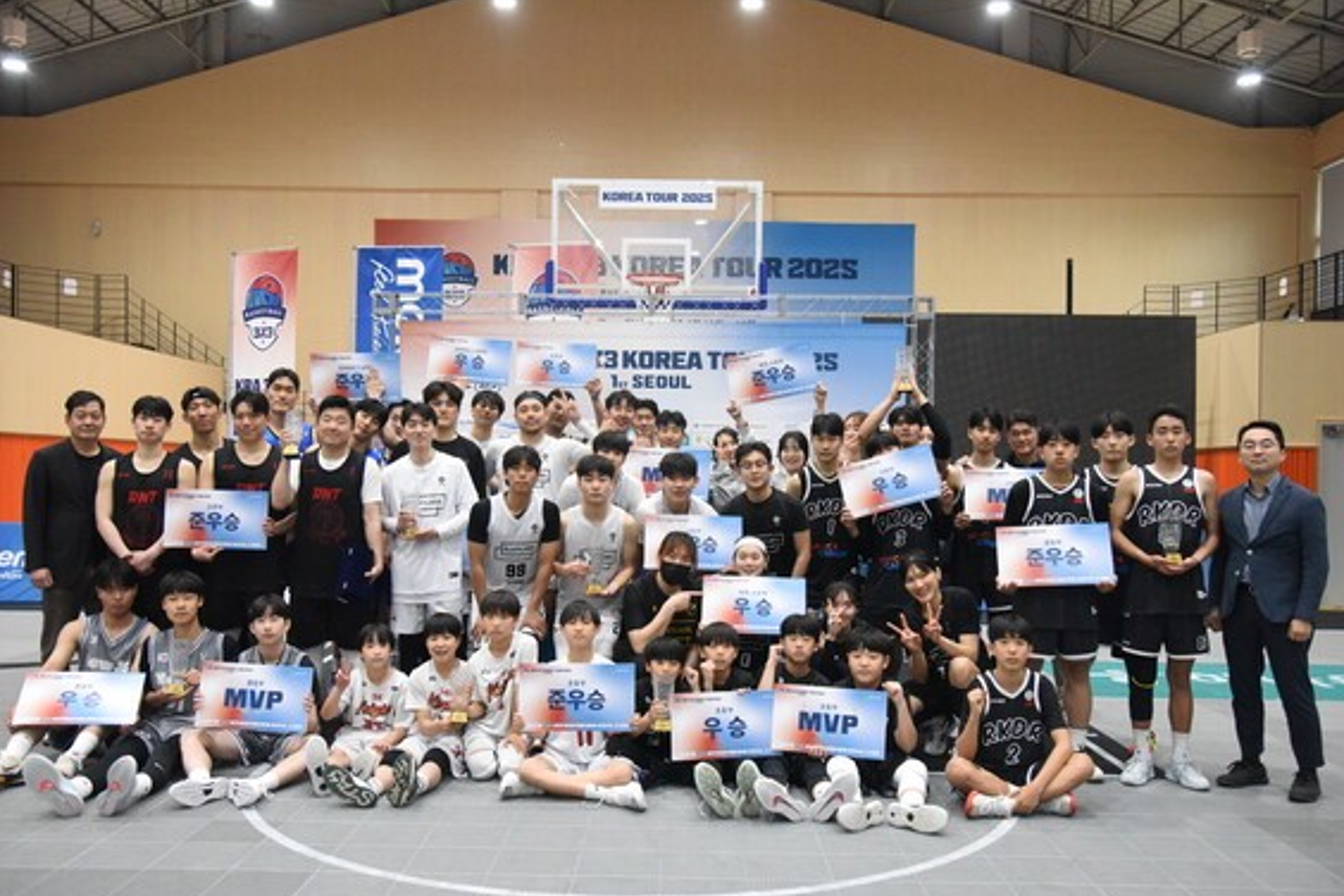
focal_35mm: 33
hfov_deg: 57.2
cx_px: 653
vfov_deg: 40.0
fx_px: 1232
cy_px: 469
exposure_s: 1/640
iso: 6400
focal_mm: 31
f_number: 4
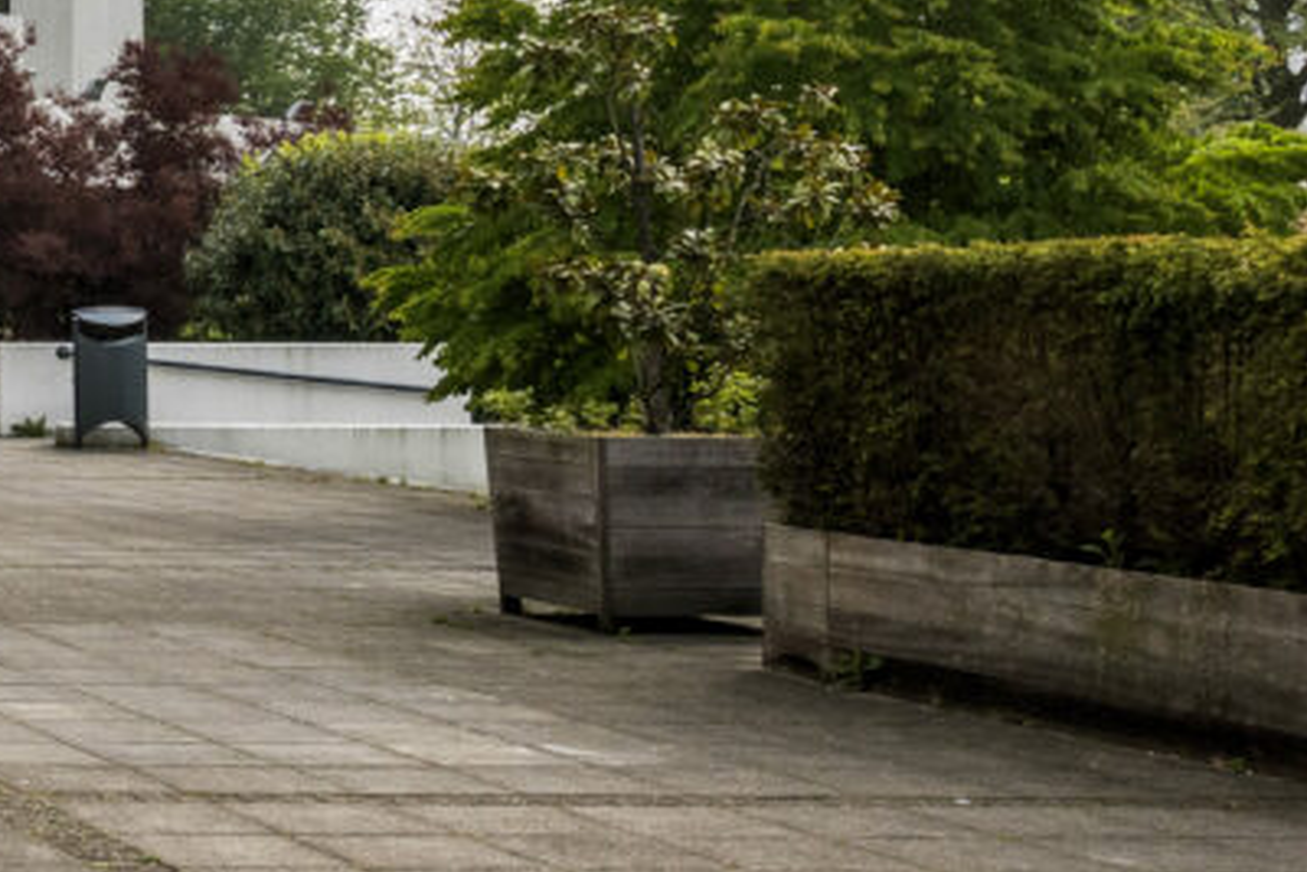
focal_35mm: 80
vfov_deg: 16.8
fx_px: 2905
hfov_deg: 19.2
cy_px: 91
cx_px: -1042
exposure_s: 1/800
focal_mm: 20
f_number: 9
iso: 250
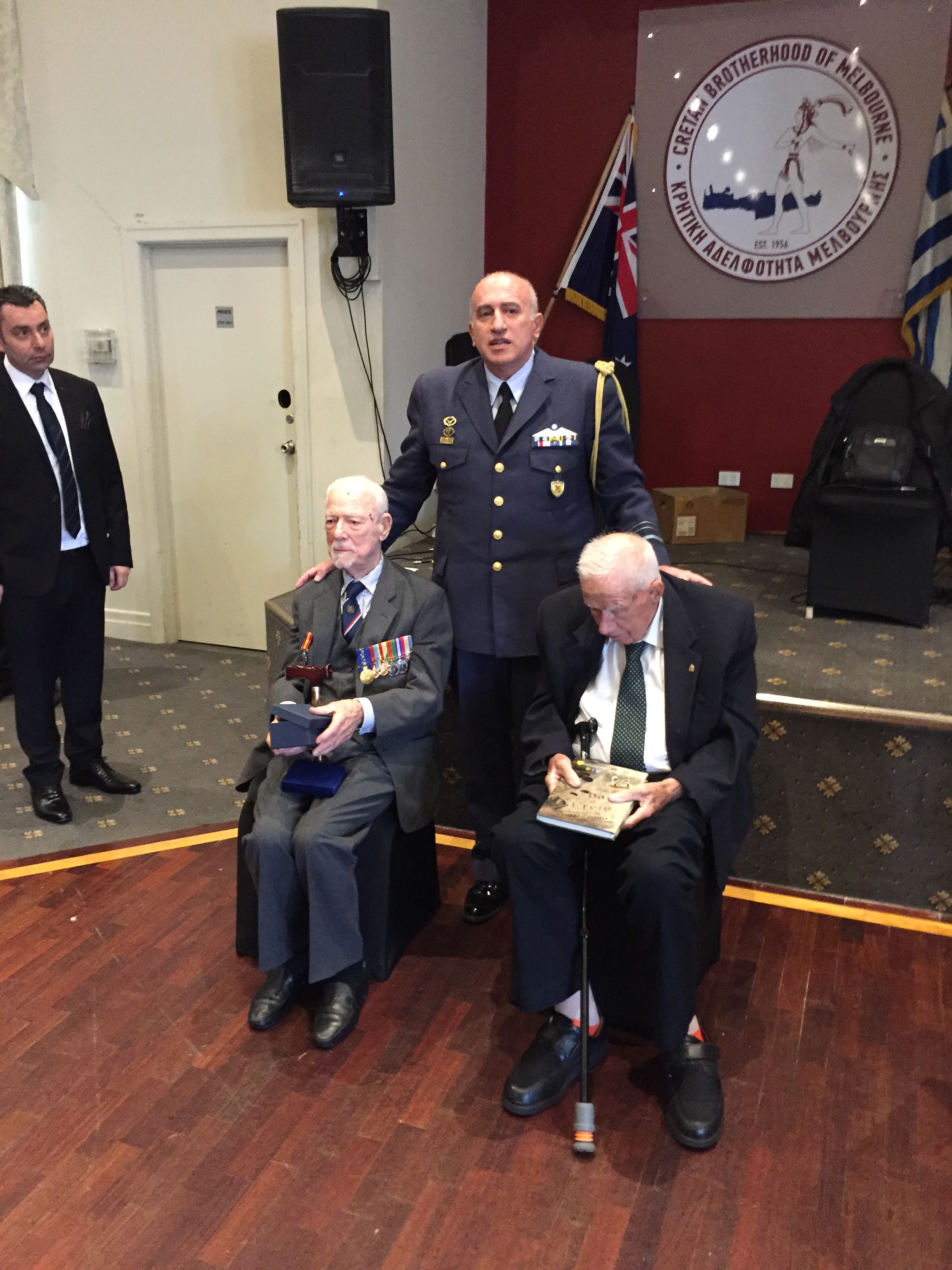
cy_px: 635
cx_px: 476
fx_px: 1063
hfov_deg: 48.2
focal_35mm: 29
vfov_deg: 61.7
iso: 320
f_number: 2.2
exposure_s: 1/17
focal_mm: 4.15
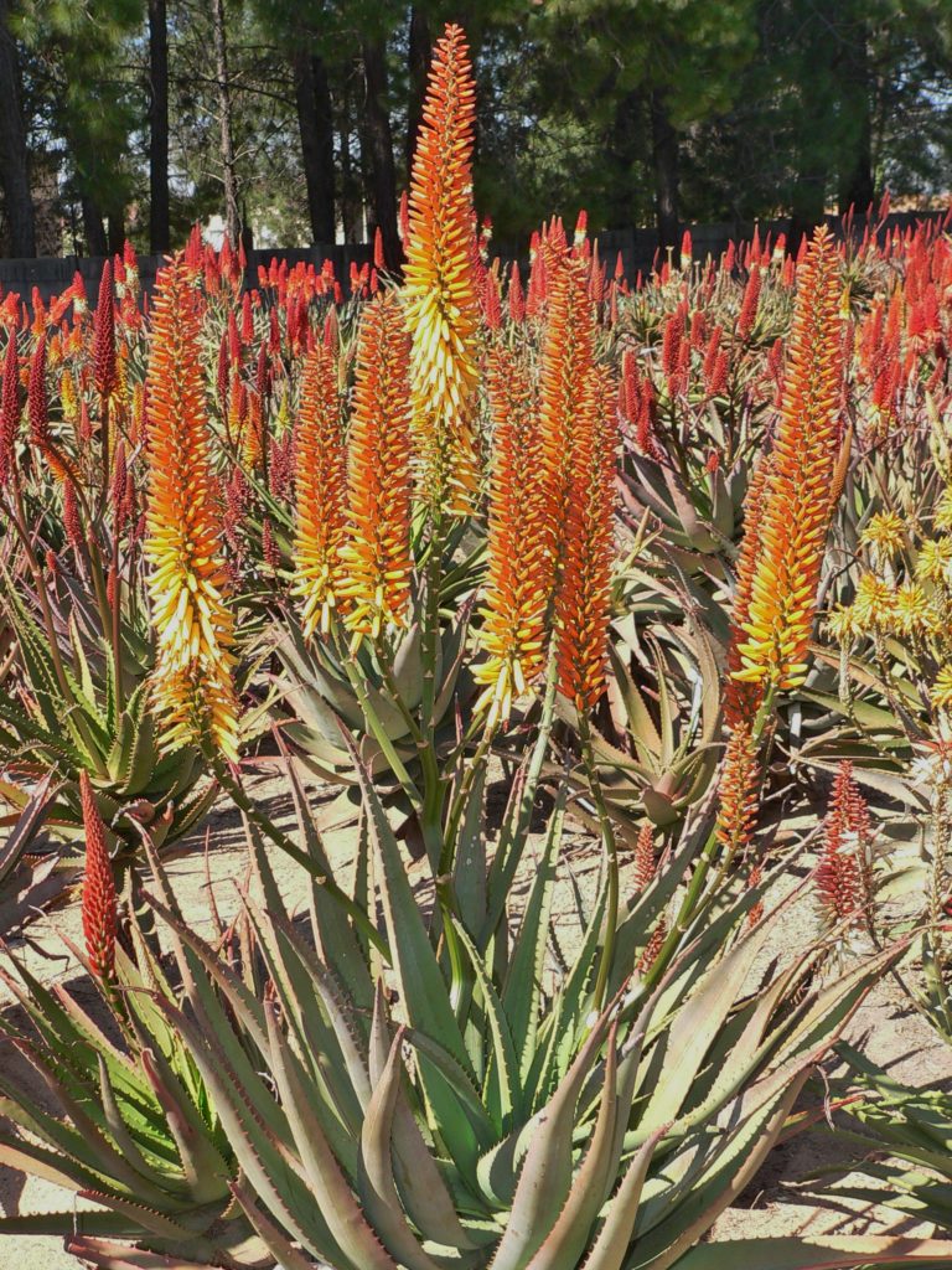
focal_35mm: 52
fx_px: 1907
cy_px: 635
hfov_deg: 28.0
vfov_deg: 36.8
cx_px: 476
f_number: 4
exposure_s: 1/250
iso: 150
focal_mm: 8.7
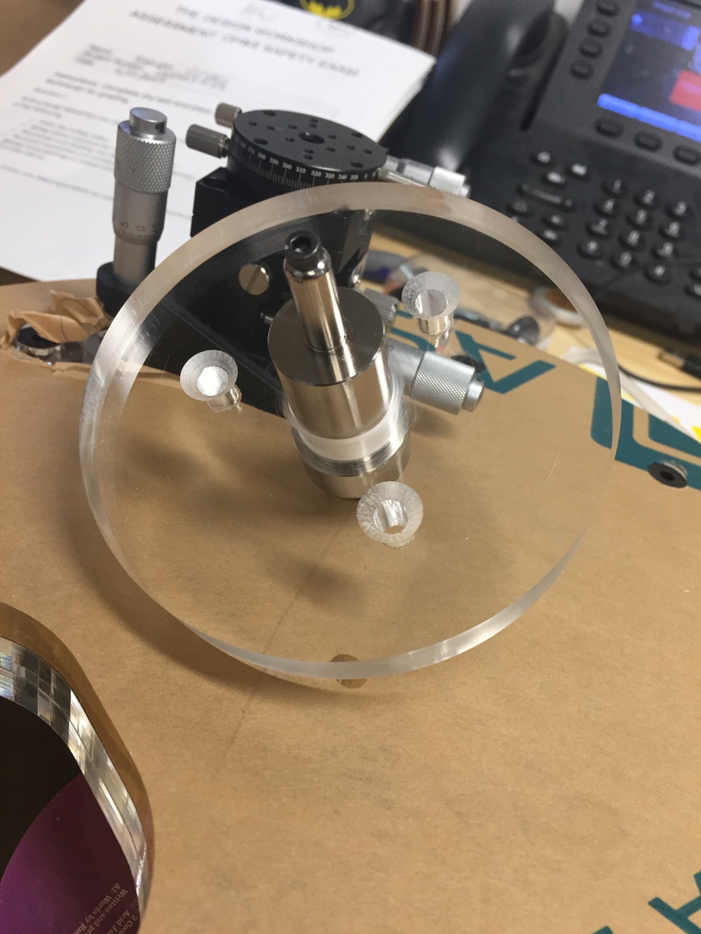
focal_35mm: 29
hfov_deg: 48.2
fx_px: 783
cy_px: 467
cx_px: 350
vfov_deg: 61.7
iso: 64
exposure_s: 1/33
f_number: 2.2
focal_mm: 4.15
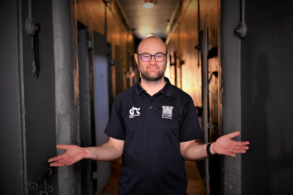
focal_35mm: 40
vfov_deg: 33.4
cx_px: 146
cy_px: 98
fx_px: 326
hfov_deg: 48.5
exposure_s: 1/40
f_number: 2
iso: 320
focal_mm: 40
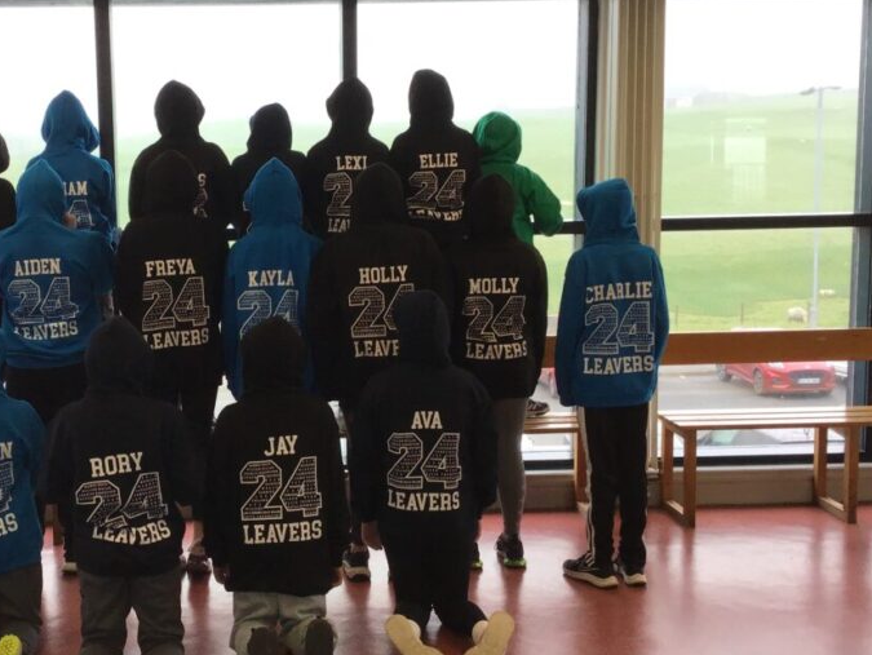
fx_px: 1185
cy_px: 326
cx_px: 276
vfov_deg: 30.9
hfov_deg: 39.8
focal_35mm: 47
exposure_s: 1/100
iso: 40
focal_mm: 3.3
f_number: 2.4
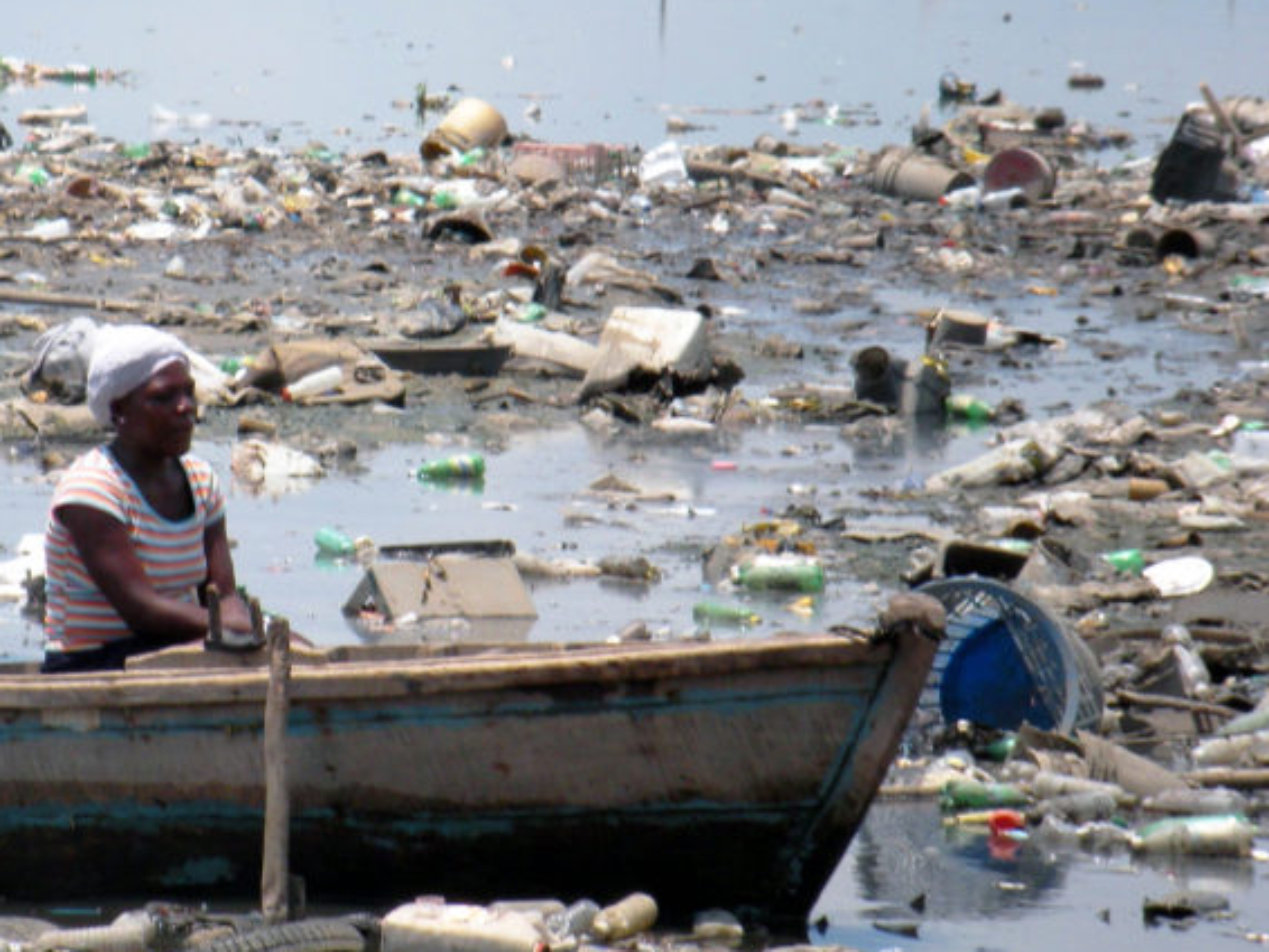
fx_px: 11736
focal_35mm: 320
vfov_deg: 4.6
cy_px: 352
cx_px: 213
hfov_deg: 6.2
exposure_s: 1/395
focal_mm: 29.5
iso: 64
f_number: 4.8
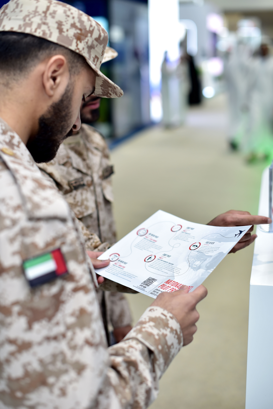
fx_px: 568
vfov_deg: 39.6
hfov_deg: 27.0
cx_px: 136
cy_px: 204
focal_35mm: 50
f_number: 2.8
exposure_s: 1/200
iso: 640
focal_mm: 50
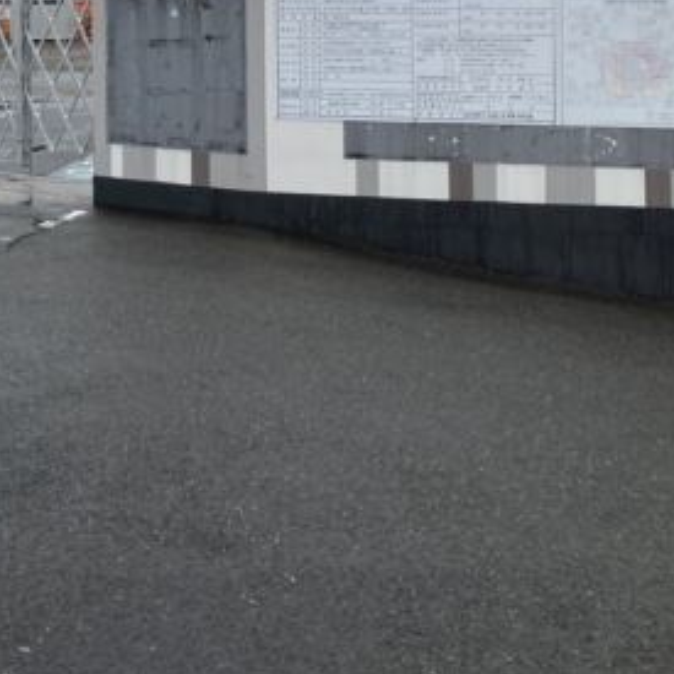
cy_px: -20
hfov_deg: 24.0
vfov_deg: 23.8
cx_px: 10
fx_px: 1520
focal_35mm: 69
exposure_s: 1/1043
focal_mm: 3.99
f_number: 1.8
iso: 20
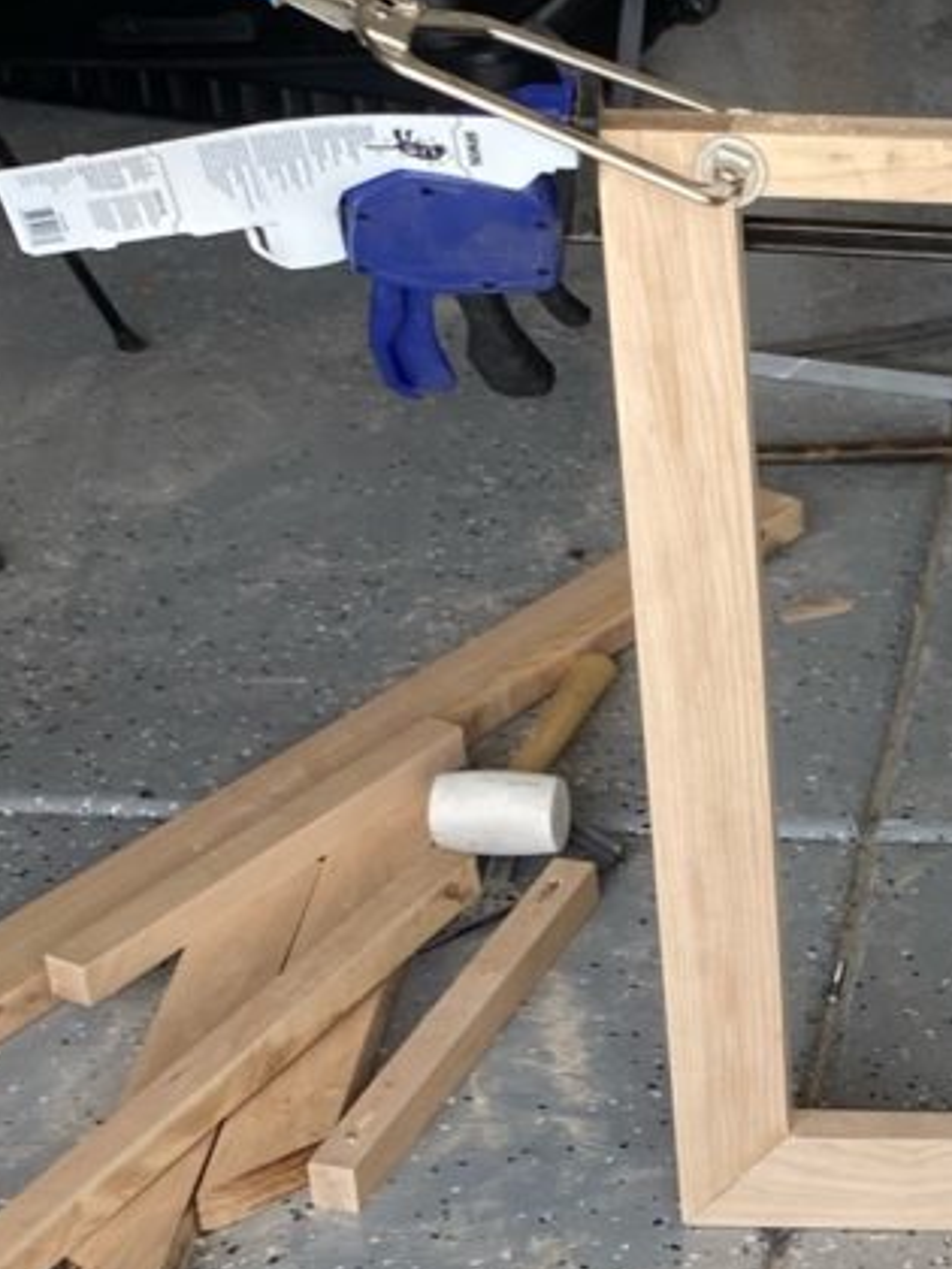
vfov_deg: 20.3
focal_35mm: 95
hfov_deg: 15.0
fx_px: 3484
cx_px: 1183
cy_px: 1097
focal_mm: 4.25
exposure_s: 1/312
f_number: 1.8
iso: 32
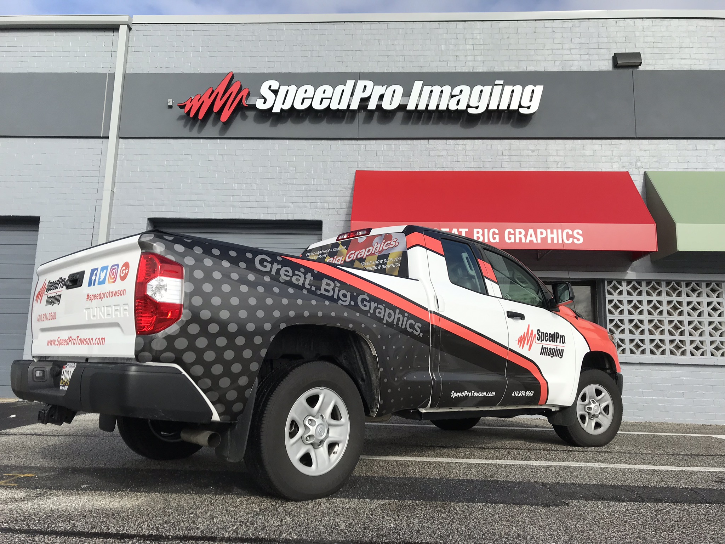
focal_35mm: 28
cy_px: 272
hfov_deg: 63.4
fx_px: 586
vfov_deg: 49.7
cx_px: 362
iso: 20
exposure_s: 1/2907
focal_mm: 3.99
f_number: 1.8
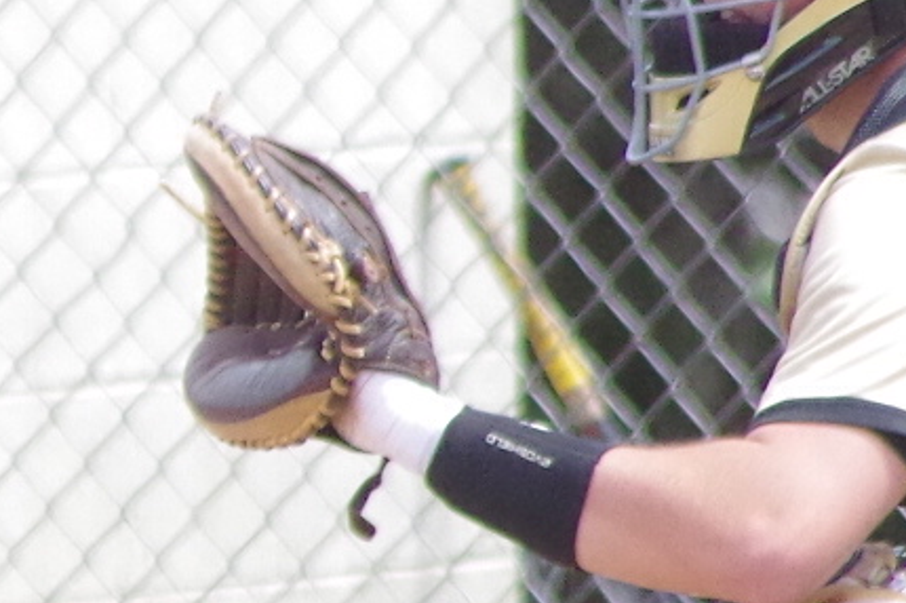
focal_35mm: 1609
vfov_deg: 0.9
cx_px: -432
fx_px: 40461
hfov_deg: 1.3
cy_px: 251
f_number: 8
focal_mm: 240
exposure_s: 1/1250
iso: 1600
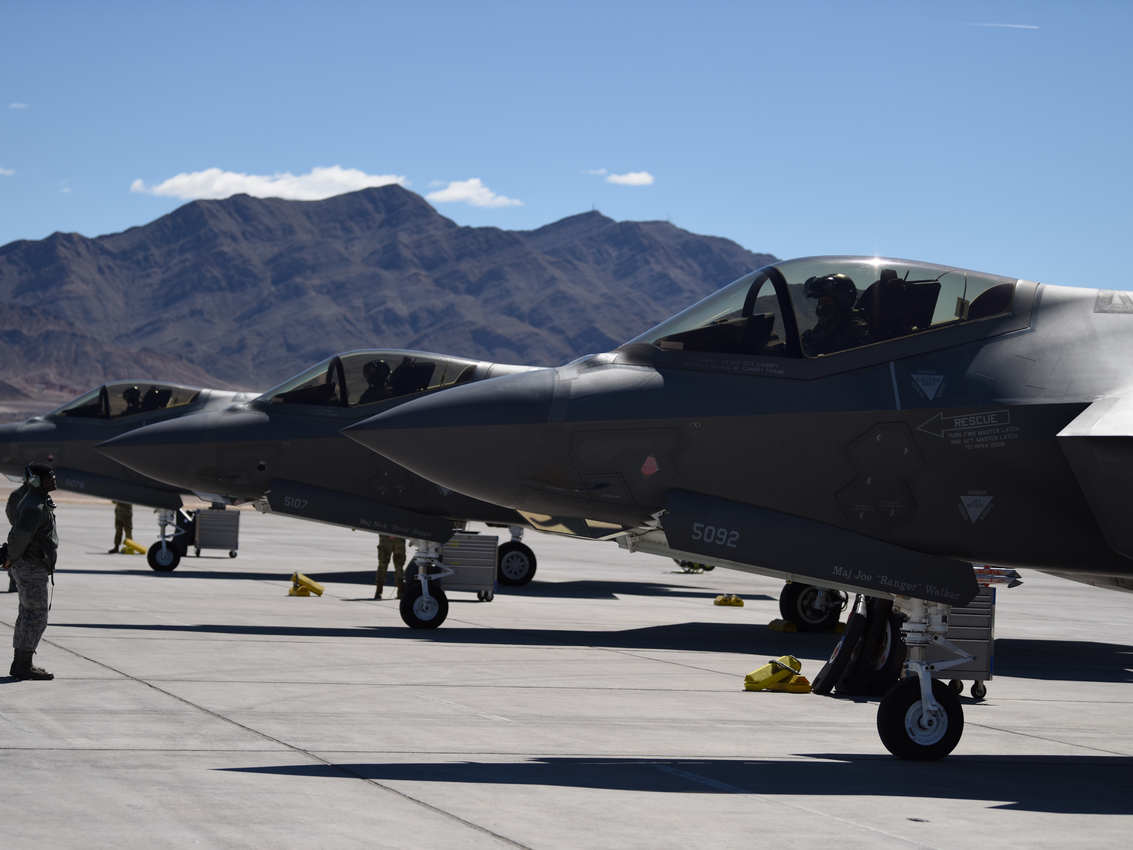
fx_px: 2913
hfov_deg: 22.0
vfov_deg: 16.6
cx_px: 560
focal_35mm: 89
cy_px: 424
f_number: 2.8
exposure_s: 1/5000
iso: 125
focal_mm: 82
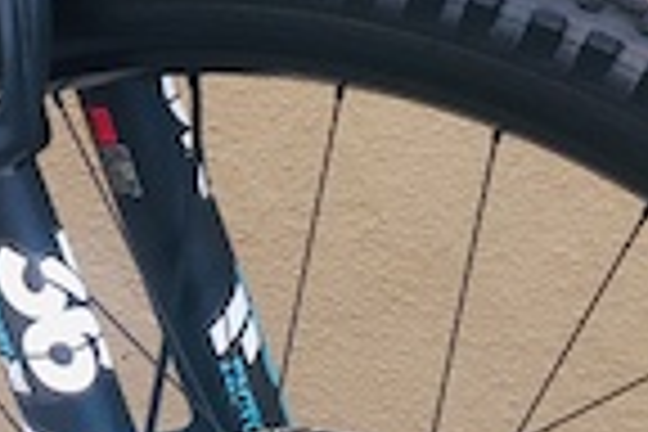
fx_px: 3006
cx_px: -369
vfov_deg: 8.2
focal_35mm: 167
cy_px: 112
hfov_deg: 11.7
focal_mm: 4.15
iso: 40
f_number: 2.2
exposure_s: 1/120
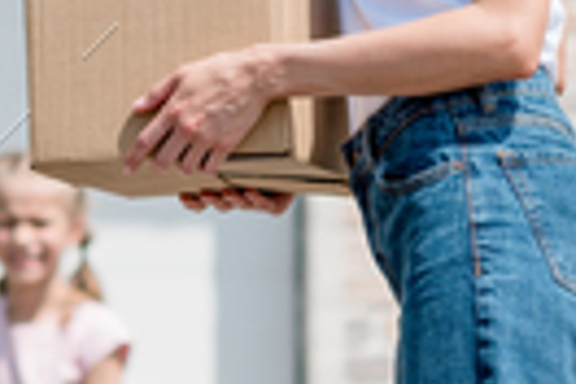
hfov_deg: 5.4
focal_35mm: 379
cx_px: -314
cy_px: -17
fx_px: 6064
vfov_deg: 3.6
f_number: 2.5
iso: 125
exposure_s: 1/4000
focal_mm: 85
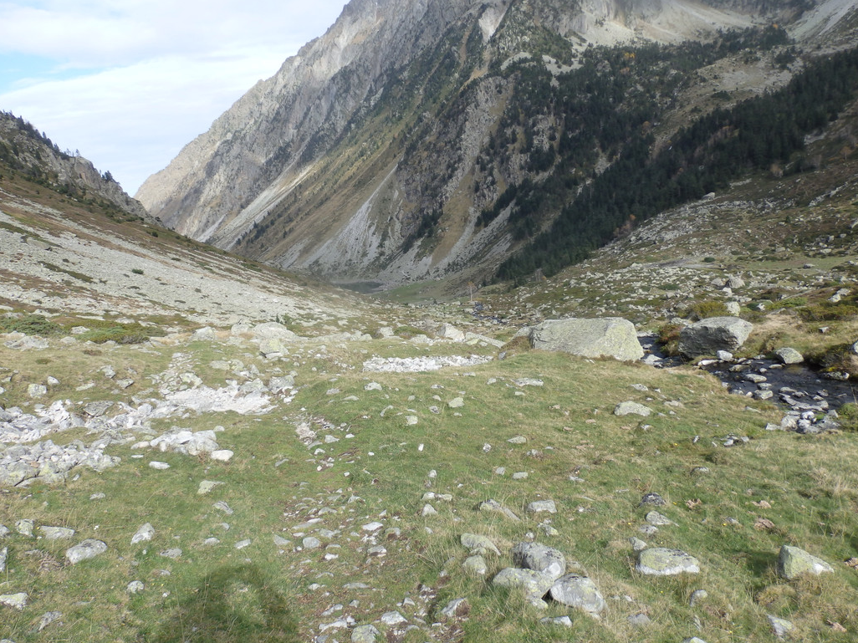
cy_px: 316
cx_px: 430
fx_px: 644
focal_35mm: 26
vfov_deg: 53.0
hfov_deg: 67.3
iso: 100
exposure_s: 1/640
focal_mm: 4.5
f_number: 3
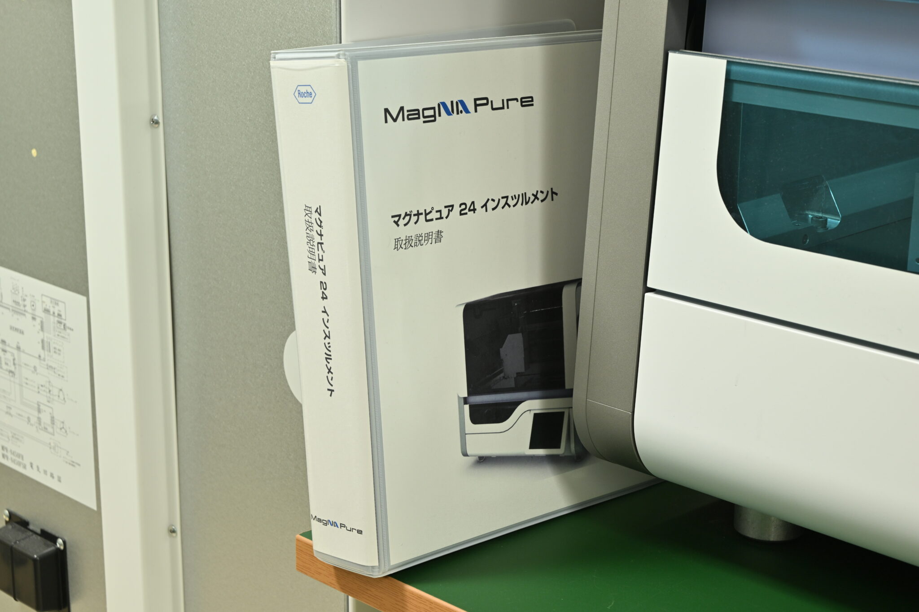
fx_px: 1659
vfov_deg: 20.9
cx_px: 460
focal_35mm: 65
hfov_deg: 31.0
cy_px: 306
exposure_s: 1/2
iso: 400
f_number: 10
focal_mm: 65
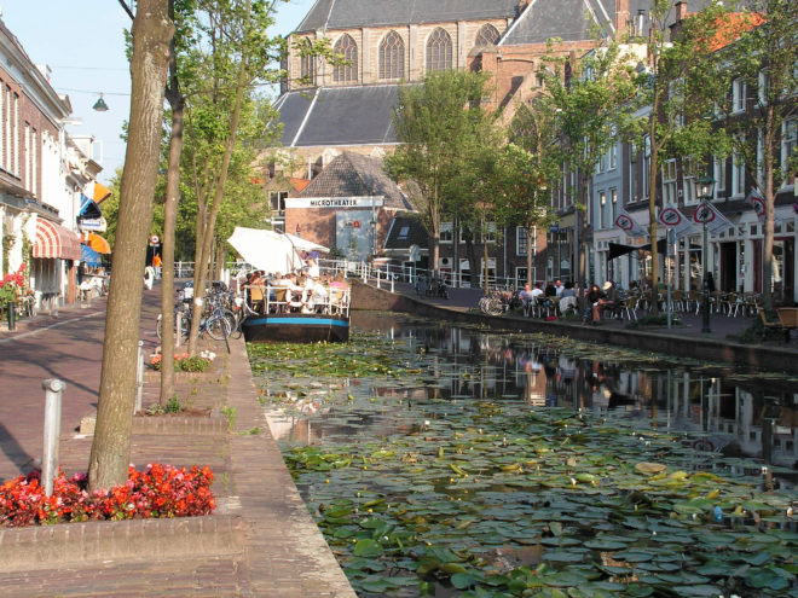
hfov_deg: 33.8
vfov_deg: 25.7
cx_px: 399
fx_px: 1314
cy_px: 299
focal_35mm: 57
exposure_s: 1/125
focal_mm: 9.6
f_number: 4.8
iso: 50
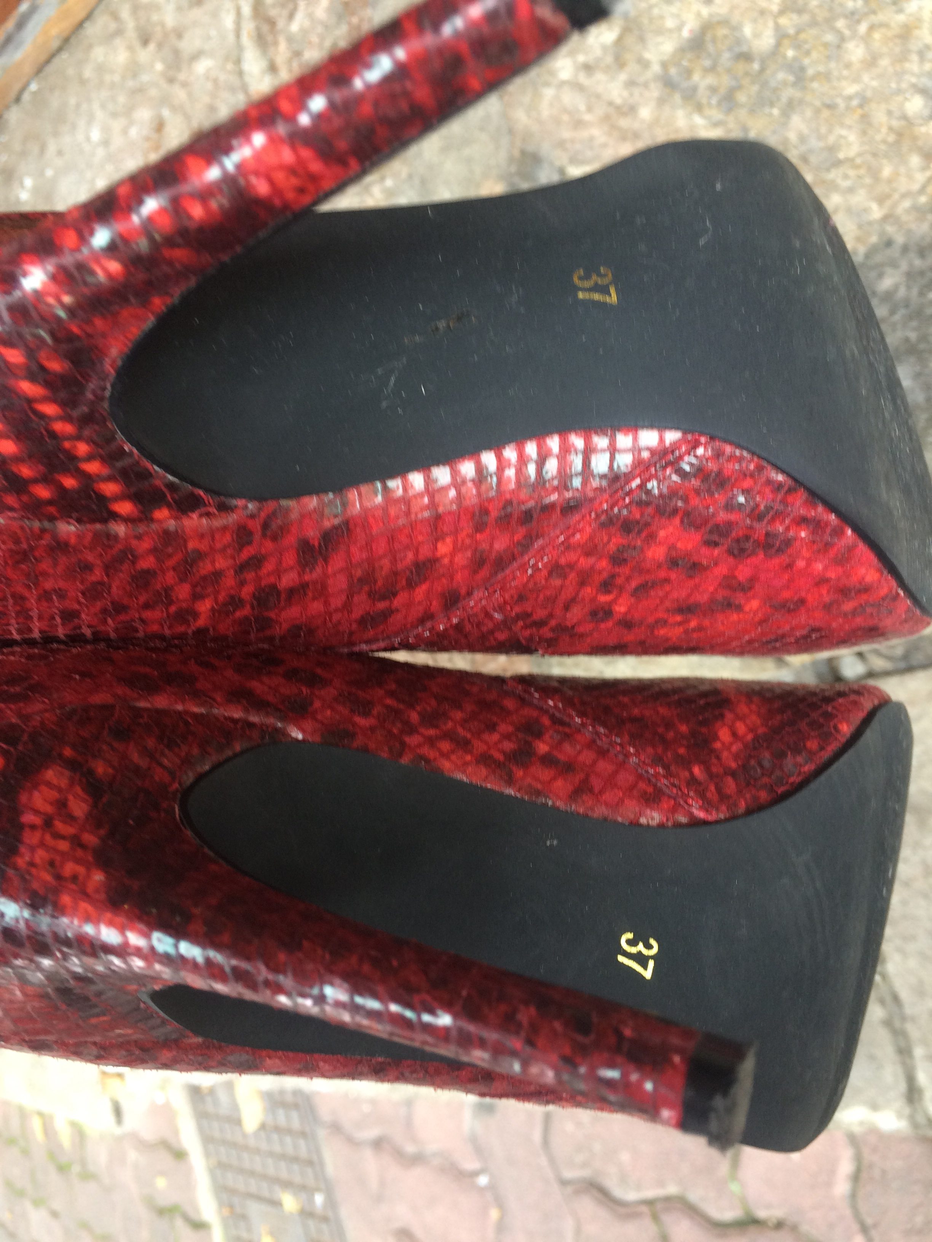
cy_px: 621
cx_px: 466
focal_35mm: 29
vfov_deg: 61.7
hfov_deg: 48.2
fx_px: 1041
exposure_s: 1/33
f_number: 2.2
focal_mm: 4.15
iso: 64
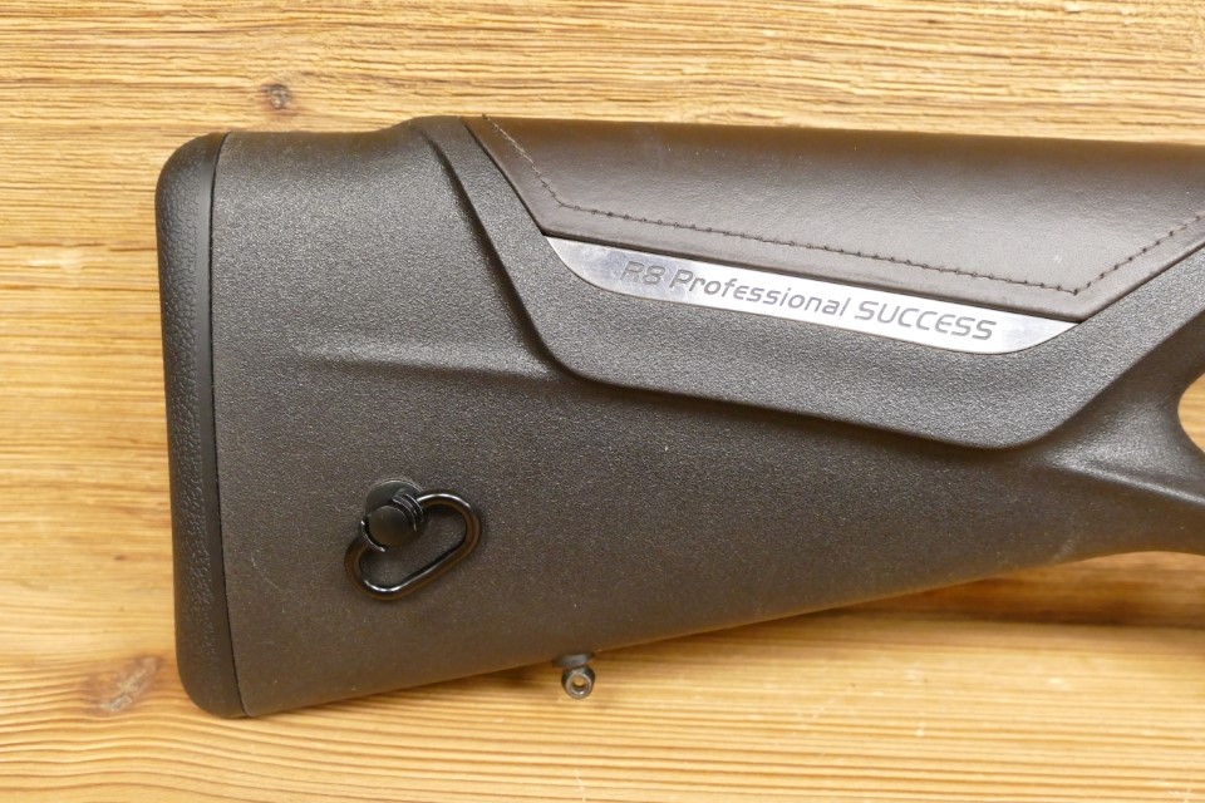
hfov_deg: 50.7
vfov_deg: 35.1
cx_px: 602
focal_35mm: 38
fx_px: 1272
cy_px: 402
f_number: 3.1
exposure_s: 1/60
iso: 1600
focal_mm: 13.7
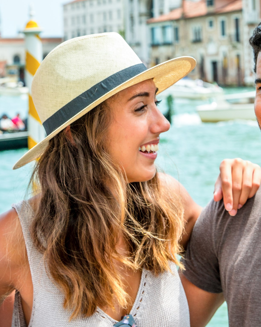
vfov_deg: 18.4
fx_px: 965
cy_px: -36
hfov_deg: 15.4
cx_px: 106
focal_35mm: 100
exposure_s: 1/800
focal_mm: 42
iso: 320
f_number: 5.6
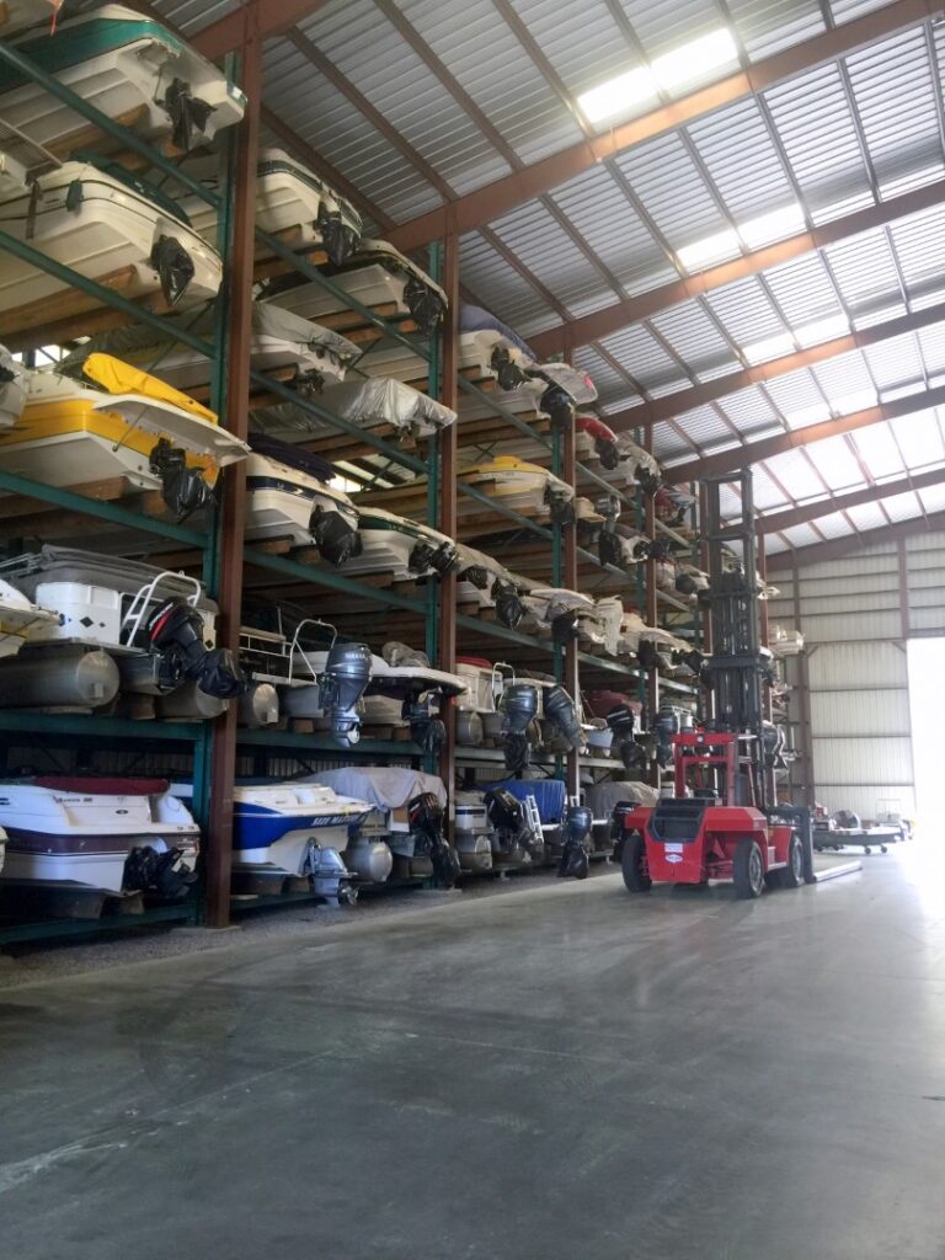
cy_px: 630
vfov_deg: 61.7
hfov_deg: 48.2
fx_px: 1056
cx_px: 472
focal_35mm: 29
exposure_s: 1/30
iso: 40
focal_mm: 4.15
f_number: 2.2
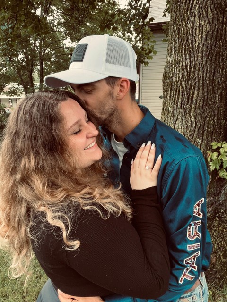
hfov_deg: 46.8
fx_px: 262
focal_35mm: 30
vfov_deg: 60.0
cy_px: 151
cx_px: 114
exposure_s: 1/121
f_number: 2.2
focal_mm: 2.71
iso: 80
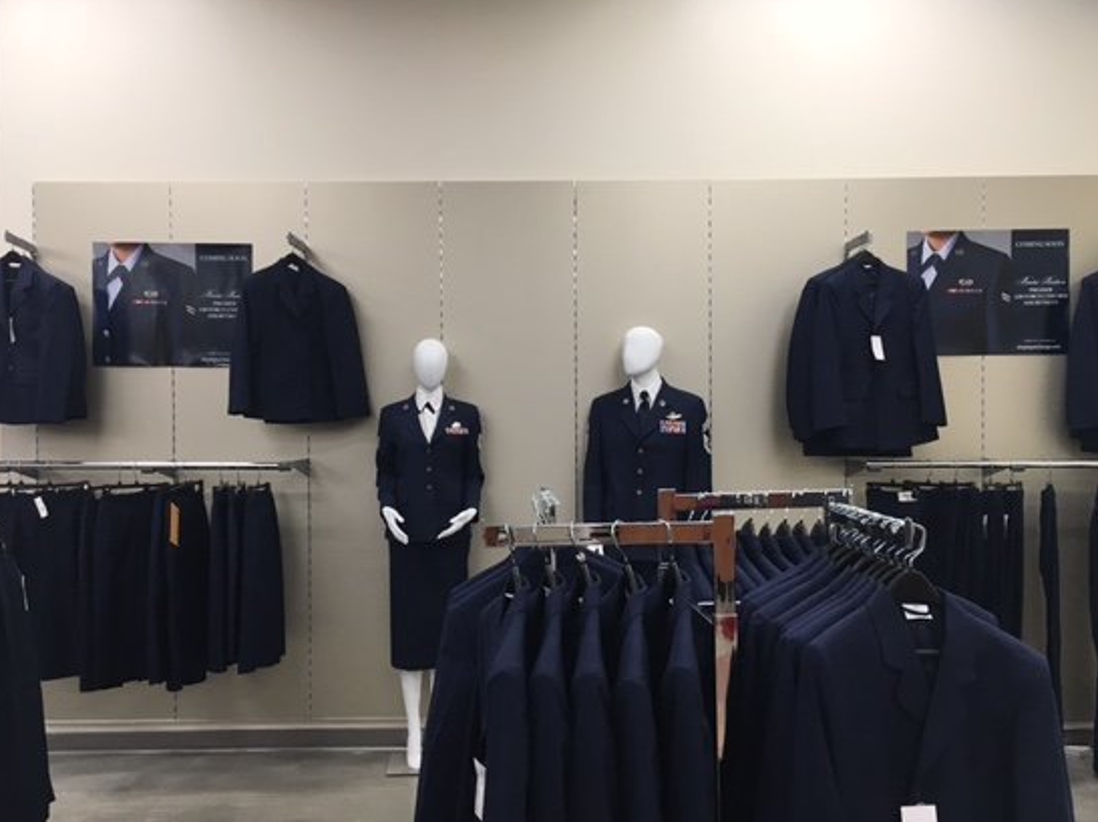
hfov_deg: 54.0
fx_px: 1078
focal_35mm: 34
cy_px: 420
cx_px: 537
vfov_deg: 41.8
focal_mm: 4.15
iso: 32
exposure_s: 1/30
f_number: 2.2
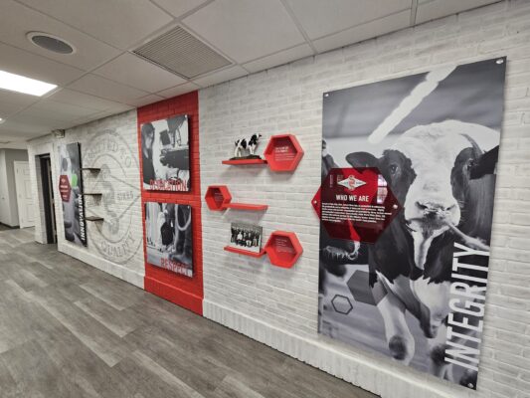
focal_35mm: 13
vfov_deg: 89.9
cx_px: 265
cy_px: 199
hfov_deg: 106.2
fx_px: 199
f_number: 2.2
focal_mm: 2.2
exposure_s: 1/60
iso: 160
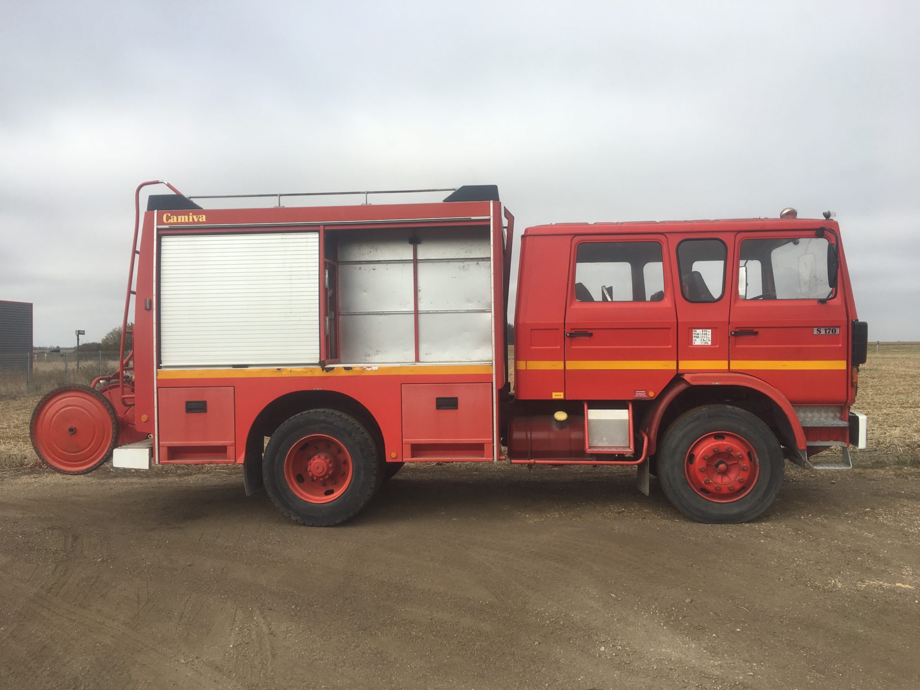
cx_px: 460
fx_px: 771
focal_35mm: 29
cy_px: 345
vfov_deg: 48.2
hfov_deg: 61.7
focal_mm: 4.15
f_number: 2.2
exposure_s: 1/1040
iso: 25
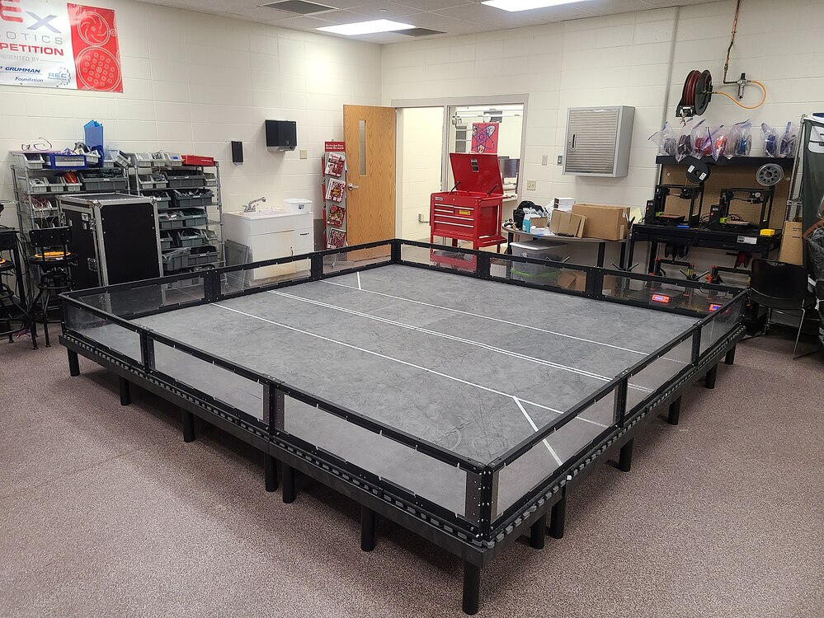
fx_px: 619
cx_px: 412
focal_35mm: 26
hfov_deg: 67.3
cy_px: 309
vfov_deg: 53.1
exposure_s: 1/60
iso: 160
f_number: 1.8
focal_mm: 5.4
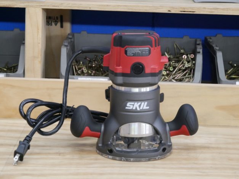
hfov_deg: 15.2
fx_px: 897
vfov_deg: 11.4
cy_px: 90
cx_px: 120
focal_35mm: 130
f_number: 5.3
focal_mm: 65
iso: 3200
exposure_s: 1/100
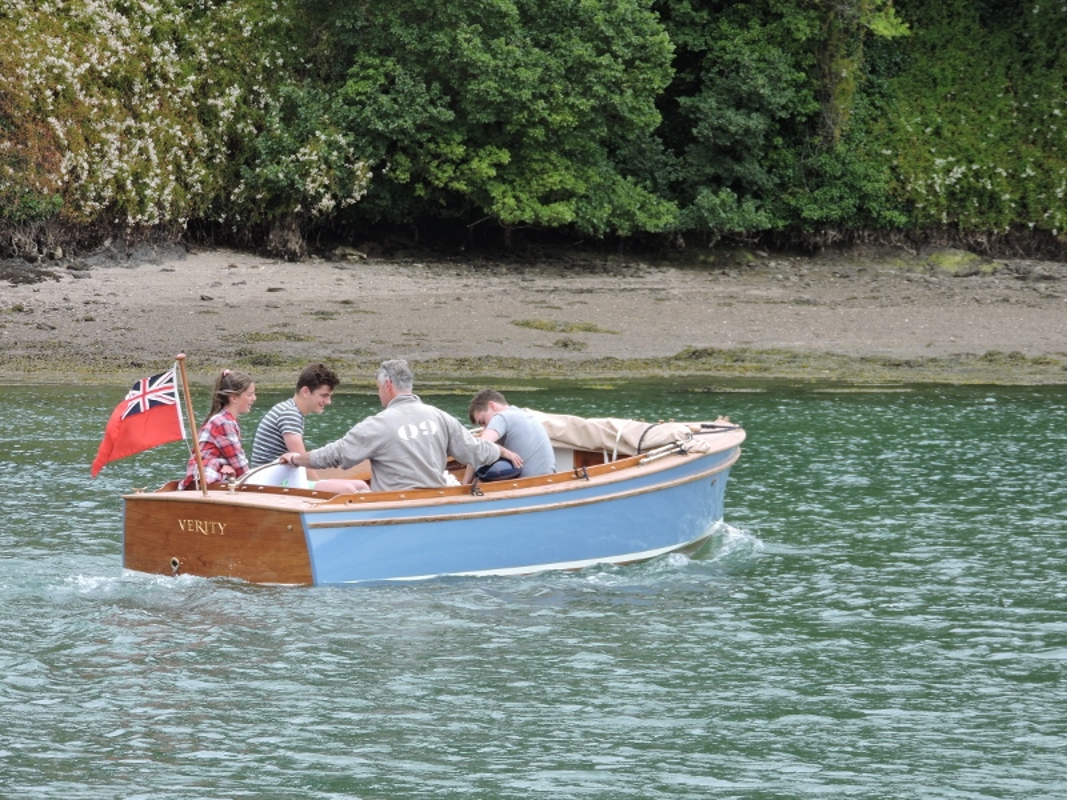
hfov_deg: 9.9
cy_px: 400
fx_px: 6165
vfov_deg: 7.4
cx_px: 534
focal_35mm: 200
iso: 100
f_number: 4.6
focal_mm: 35.7
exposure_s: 1/250
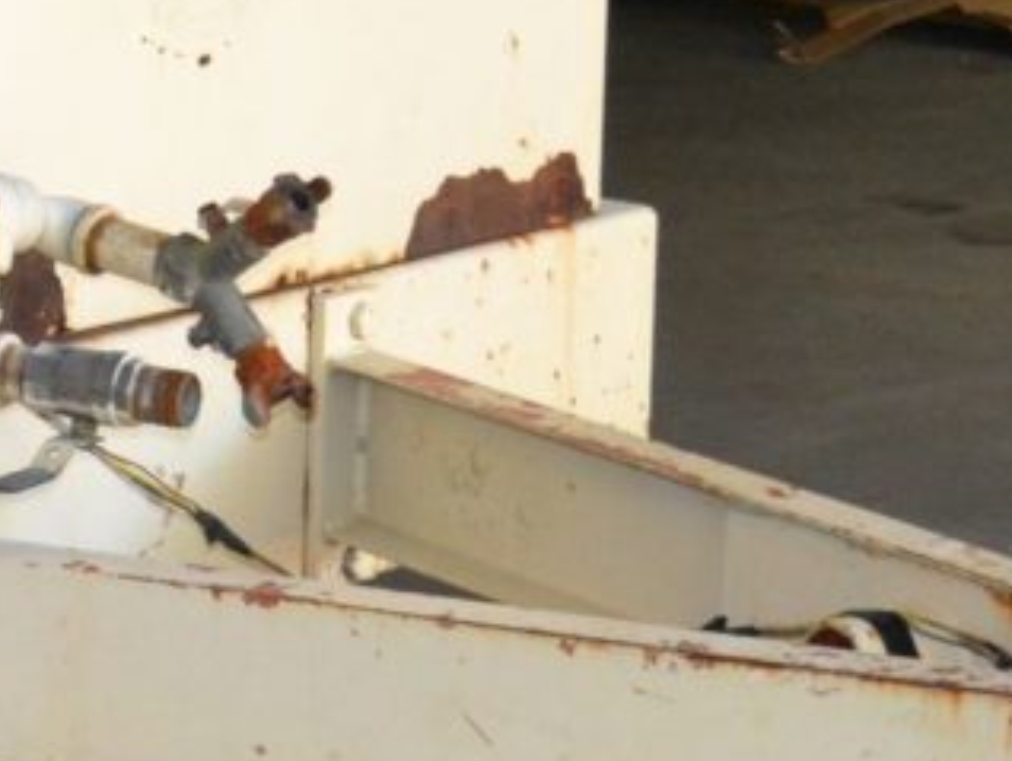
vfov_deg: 8.9
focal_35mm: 167
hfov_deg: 11.4
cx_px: -442
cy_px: 385
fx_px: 4886
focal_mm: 24
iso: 1400
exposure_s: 1/60
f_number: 4
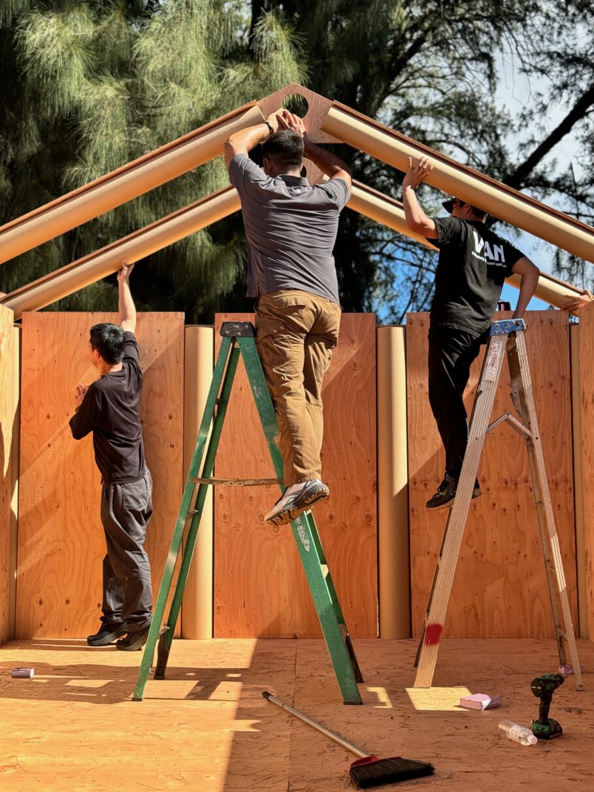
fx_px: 1098
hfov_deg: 30.3
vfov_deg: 39.7
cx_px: 297
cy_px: 396
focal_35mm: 48
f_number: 1.78
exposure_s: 1/2045
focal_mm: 6.86
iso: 64
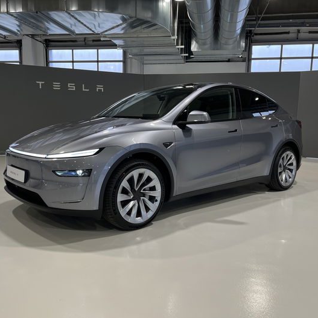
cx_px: 155
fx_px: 322
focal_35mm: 31
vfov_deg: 52.5
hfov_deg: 52.5
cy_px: 160
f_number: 1.6
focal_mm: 5.1
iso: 80
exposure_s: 1/100
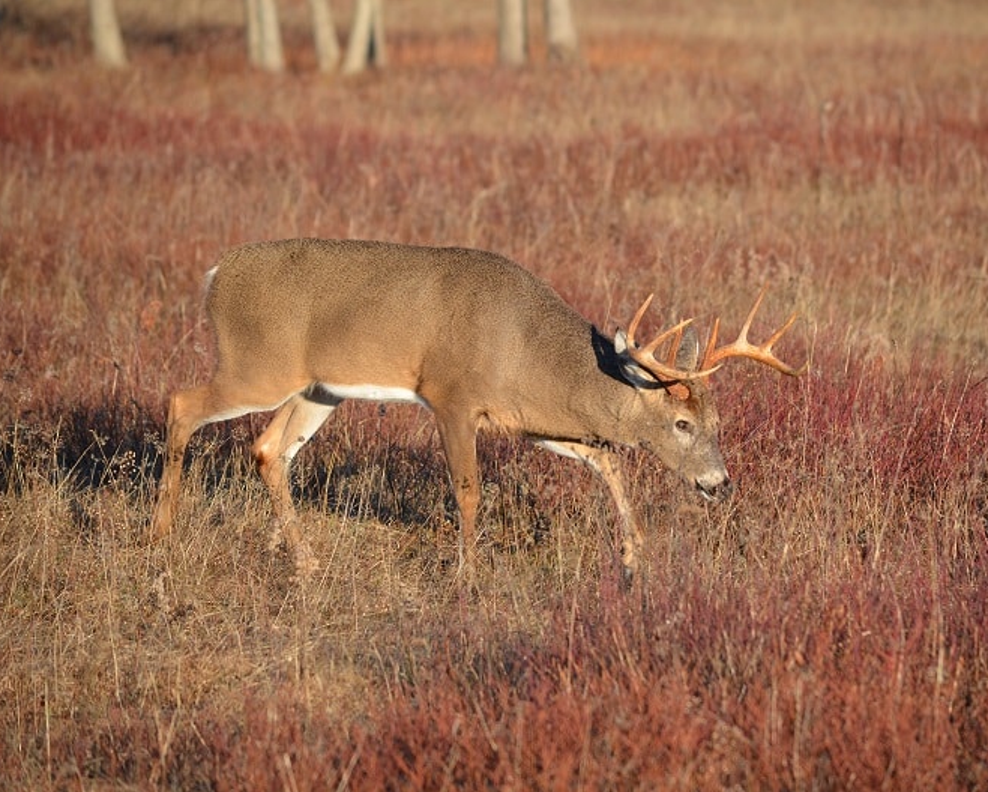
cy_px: 396
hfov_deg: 7.3
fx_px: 7740
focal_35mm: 265
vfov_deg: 5.9
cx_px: 580
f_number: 5
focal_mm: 155
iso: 400
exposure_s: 1/1600
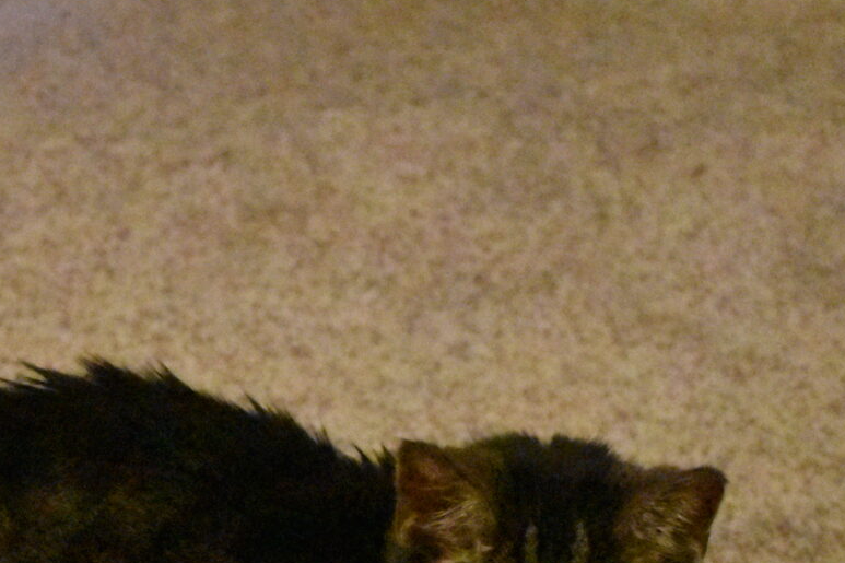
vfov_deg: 9.0
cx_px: 52
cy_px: 712
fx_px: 3543
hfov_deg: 13.5
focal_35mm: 151
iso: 25600
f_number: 4.8
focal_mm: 38
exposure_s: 1/60
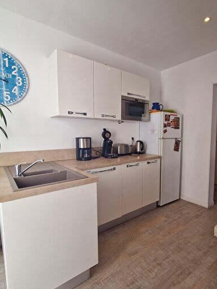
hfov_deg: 70.5
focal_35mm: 18
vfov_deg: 87.8
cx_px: 135
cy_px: 147
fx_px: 151
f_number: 2.2
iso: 50
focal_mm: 2.2
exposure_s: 1/336
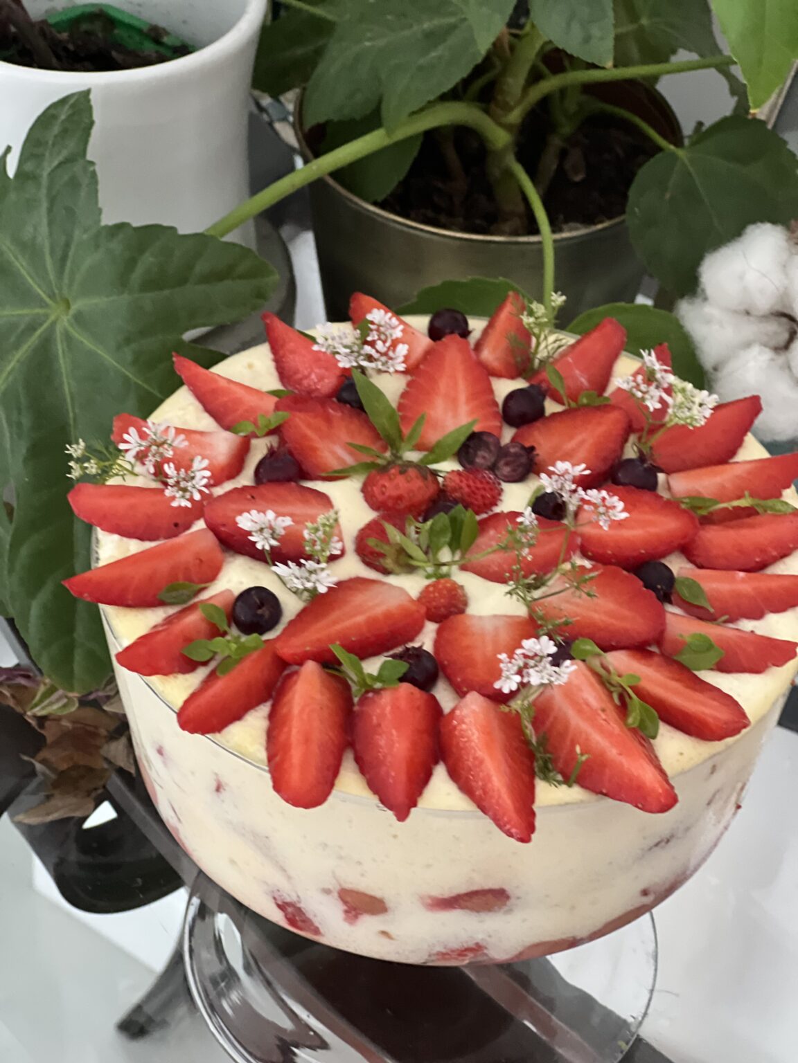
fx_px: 2367
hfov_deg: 19.1
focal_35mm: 77
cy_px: 532
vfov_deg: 25.3
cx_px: 399
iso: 400
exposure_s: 1/26
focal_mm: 9
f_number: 2.8
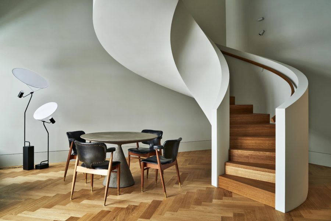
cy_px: 110
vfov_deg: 46.4
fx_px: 258
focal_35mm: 28
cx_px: 166
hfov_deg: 65.4
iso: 100
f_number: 11
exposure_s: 4
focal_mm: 28
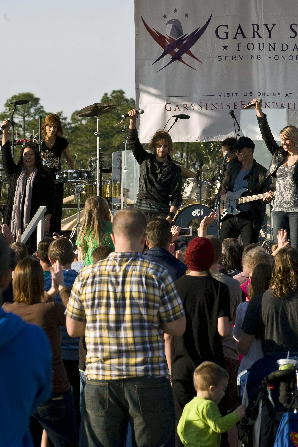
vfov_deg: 6.8
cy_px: 223
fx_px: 3737
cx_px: 151
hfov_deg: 4.6
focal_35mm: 301
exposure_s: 1/160
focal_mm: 200
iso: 200
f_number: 13
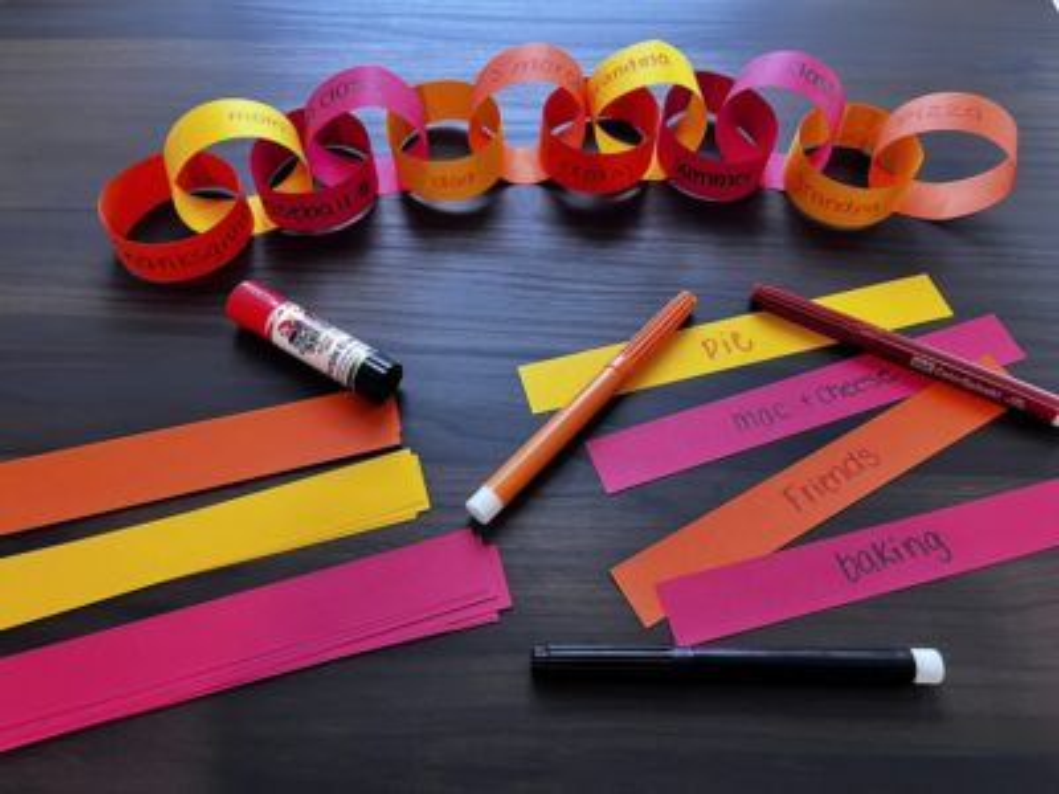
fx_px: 795
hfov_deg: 67.3
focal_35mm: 26
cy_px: 397
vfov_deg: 53.1
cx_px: 530
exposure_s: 1/60
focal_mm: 5.1
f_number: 1.6
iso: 320
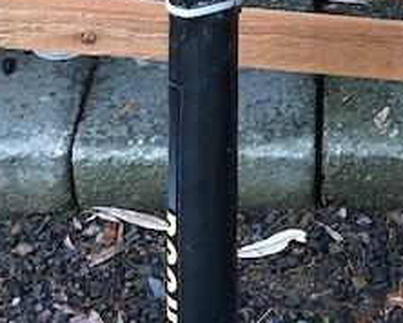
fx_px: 1218
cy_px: -140
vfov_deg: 14.3
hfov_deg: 18.5
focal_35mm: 102
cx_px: 350
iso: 200
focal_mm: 4.15
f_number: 2.2
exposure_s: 1/30
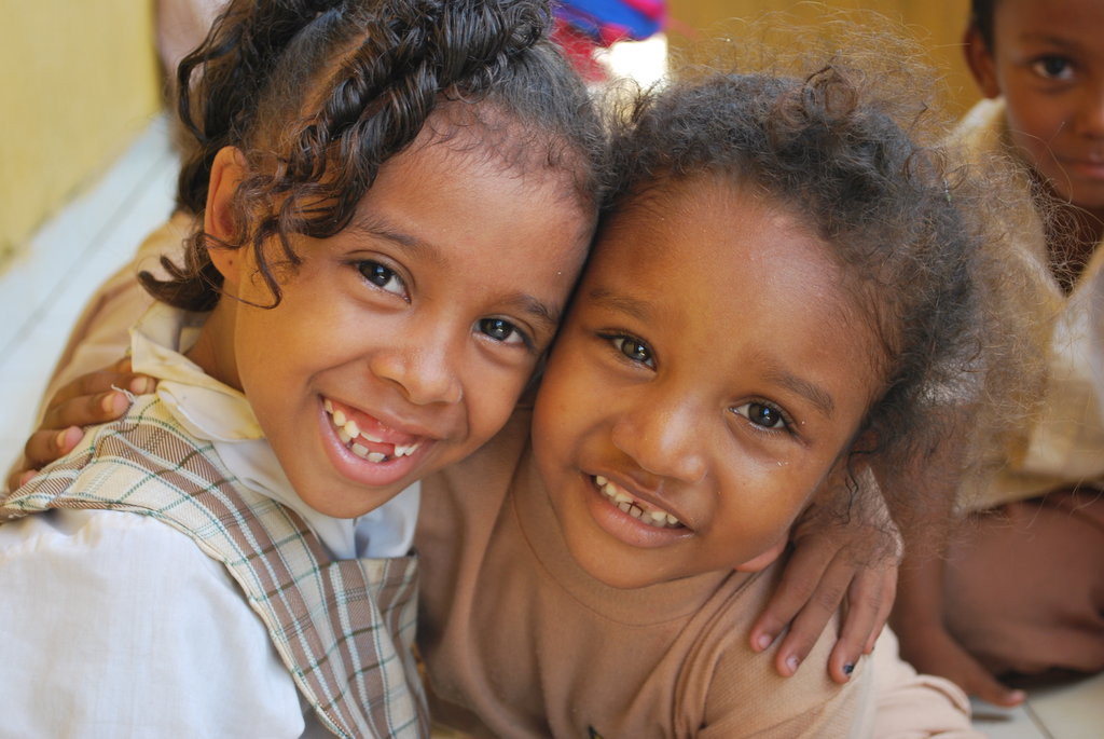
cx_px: 552
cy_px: 370
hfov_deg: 30.5
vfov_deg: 20.7
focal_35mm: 66
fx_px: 2026
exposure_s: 1/50
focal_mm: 44
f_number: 5.3
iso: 200
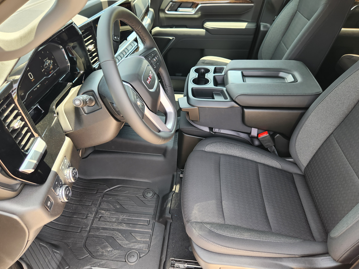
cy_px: 140
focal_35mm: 24
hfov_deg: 71.6
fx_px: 249
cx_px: 179
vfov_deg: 56.8
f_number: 1.8
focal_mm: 5.4
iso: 100
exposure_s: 1/180
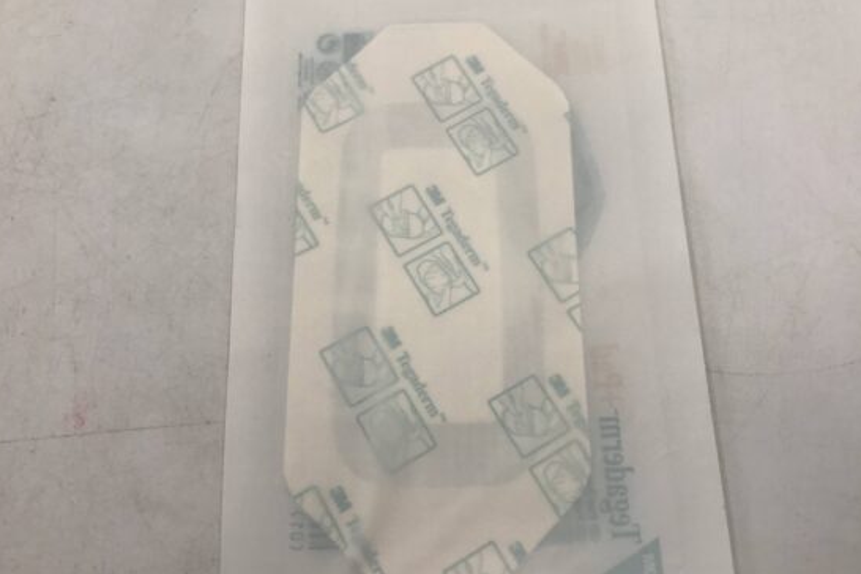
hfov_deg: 58.7
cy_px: 328
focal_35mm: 32
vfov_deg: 41.0
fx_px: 765
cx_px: 459
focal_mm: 3.99
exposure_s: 1/60
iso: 25
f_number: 1.8
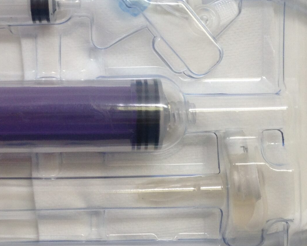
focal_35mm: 78
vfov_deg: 19.6
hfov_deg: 24.4
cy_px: 93
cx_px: 119
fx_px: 709
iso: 64
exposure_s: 1/60
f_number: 2.4
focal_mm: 4.12
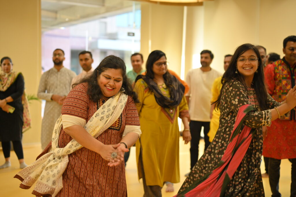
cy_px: 98
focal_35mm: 50
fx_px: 411
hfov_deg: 39.6
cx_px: 148
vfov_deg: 26.9
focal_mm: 50
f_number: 2.2
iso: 640
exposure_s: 1/320
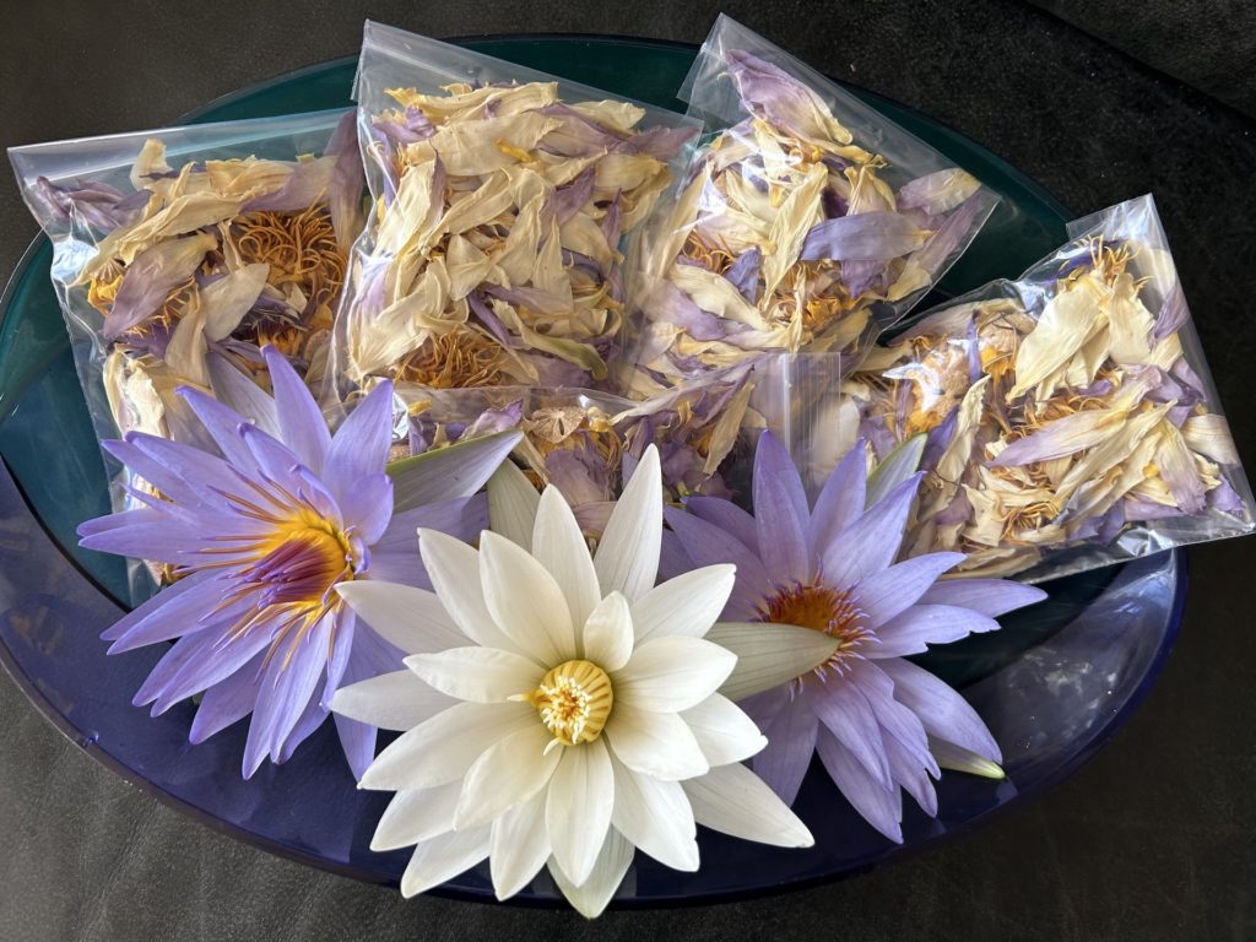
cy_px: 471
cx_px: 628
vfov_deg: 53.1
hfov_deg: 67.3
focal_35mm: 26
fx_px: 943
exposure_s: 1/121
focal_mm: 5.7
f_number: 1.5
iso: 80
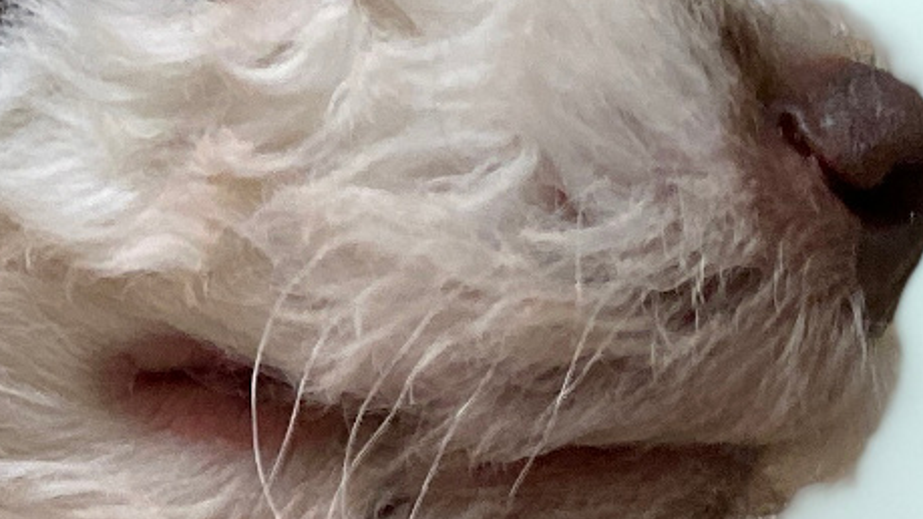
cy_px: 660
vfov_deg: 8.6
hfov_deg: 14.1
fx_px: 3401
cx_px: -609
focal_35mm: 139
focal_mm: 4.25
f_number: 1.8
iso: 250
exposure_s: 1/60
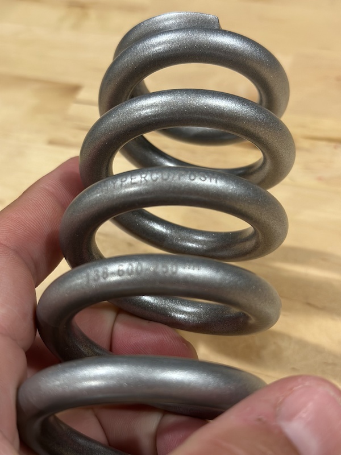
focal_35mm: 48
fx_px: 630
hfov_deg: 30.3
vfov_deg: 39.7
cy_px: 228
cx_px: 170
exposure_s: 1/60
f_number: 1.78
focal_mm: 6.86
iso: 200
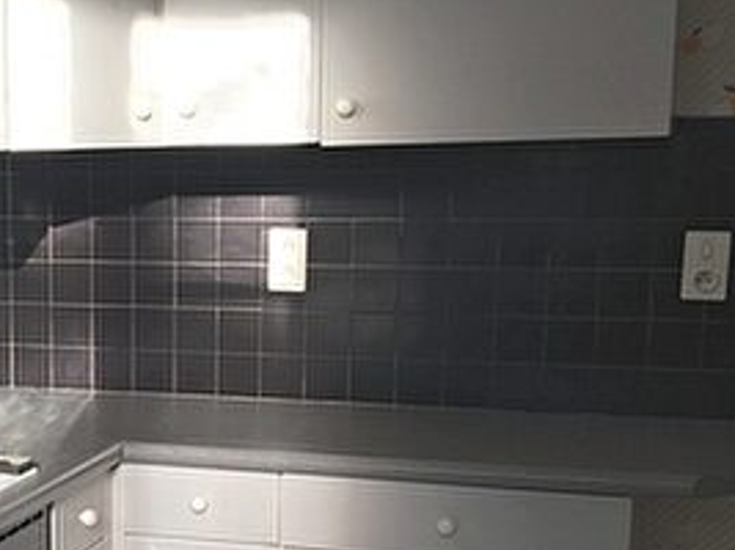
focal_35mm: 76
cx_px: 14
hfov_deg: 24.6
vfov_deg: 19.1
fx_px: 1613
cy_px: 474
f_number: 2.2
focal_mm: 4.15
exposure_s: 1/126
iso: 32
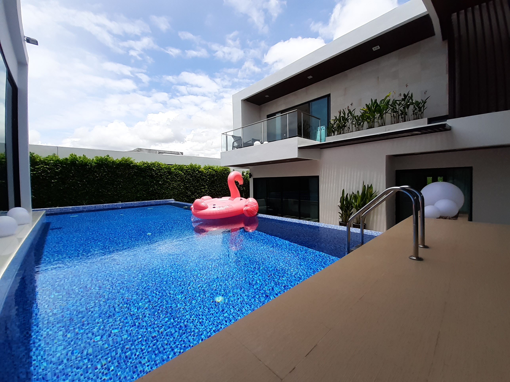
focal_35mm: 13
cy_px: 191
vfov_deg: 89.9
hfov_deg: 106.2
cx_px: 255
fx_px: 192
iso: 40
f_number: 2.2
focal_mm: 1.13
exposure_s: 1/1429
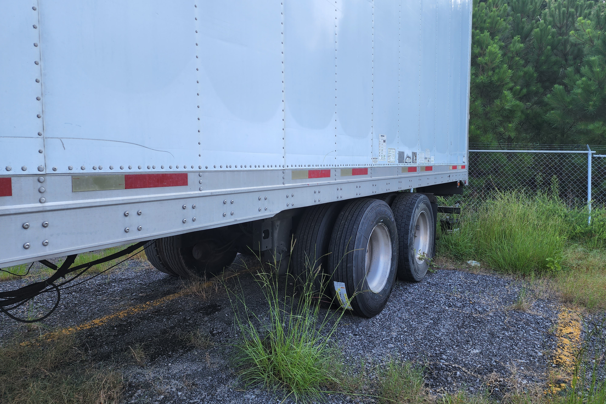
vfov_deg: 53.1
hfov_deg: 73.7
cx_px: 303
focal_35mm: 24
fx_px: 404
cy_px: 191
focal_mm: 6.4
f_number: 1.8
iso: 25
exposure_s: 1/180
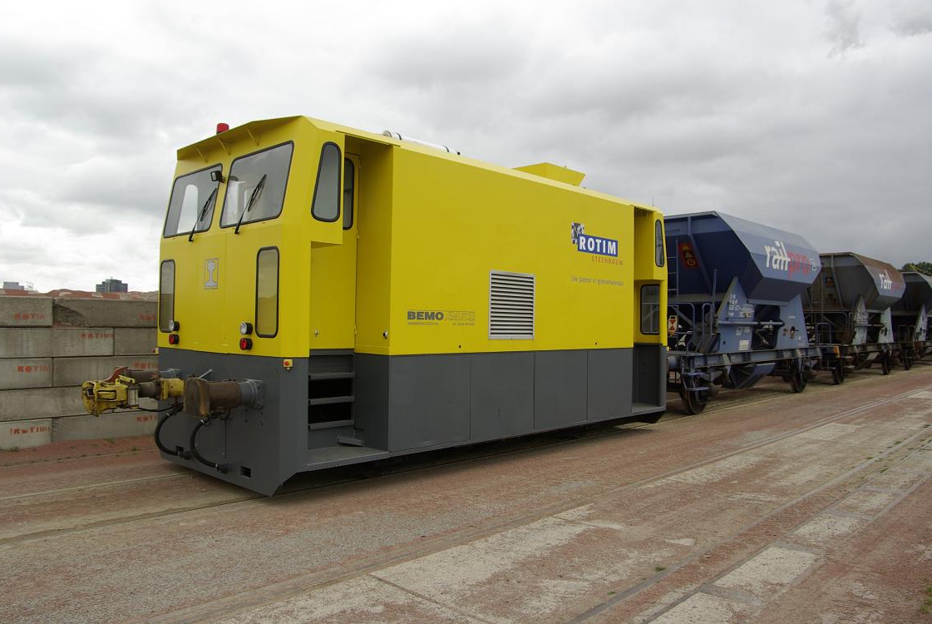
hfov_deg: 65.4
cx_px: 466
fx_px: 726
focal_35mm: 28
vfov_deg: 46.5
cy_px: 304
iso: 100
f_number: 6.7
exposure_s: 1/180
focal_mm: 18
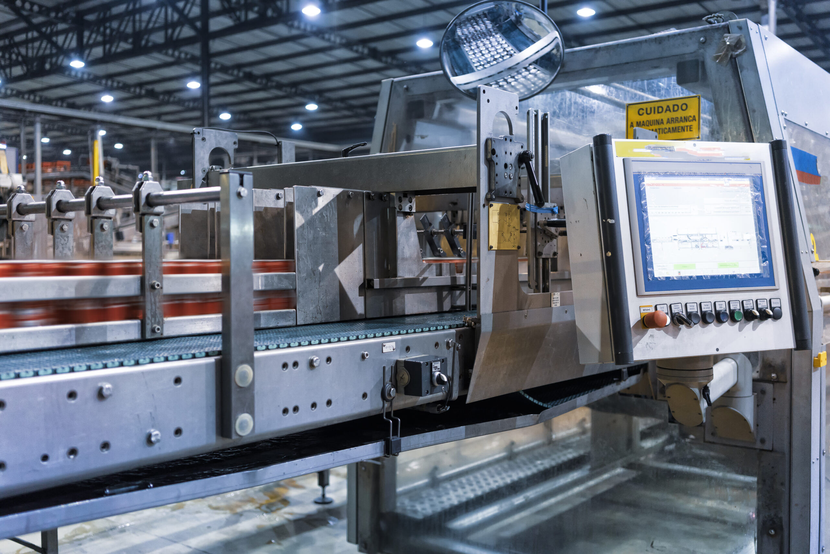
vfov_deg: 37.9
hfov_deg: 54.4
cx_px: 415
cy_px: 277
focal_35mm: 35
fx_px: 807
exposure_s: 1/80
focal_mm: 35
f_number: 2.8
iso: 1600
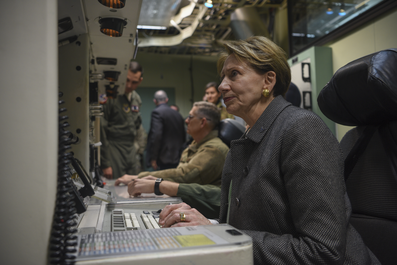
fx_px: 386
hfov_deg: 54.4
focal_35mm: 35
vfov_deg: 37.9
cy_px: 132
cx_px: 198
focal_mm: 35
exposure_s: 1/125
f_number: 3.3
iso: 800
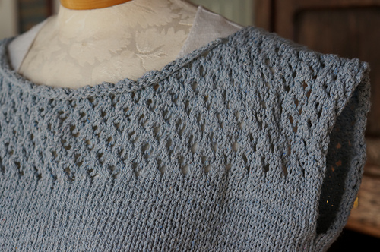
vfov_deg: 18.1
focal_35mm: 75
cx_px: 190
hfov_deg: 27.0
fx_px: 791
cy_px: 126
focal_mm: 50
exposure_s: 1/160
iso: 640
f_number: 4
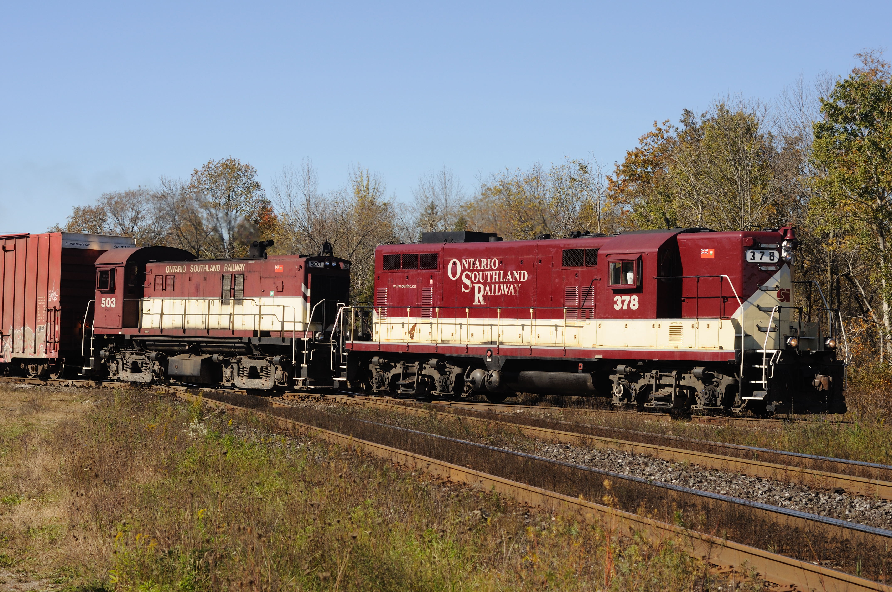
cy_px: 296
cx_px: 446
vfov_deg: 18.1
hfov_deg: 27.0
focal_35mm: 75
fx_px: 1856
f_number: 6.3
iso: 200
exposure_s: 1/800
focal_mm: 50
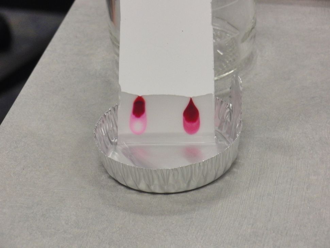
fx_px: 1211
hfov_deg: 15.5
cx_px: 165
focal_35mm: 127
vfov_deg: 11.7
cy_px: 124
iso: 400
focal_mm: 22
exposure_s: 1/15
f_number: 5.2
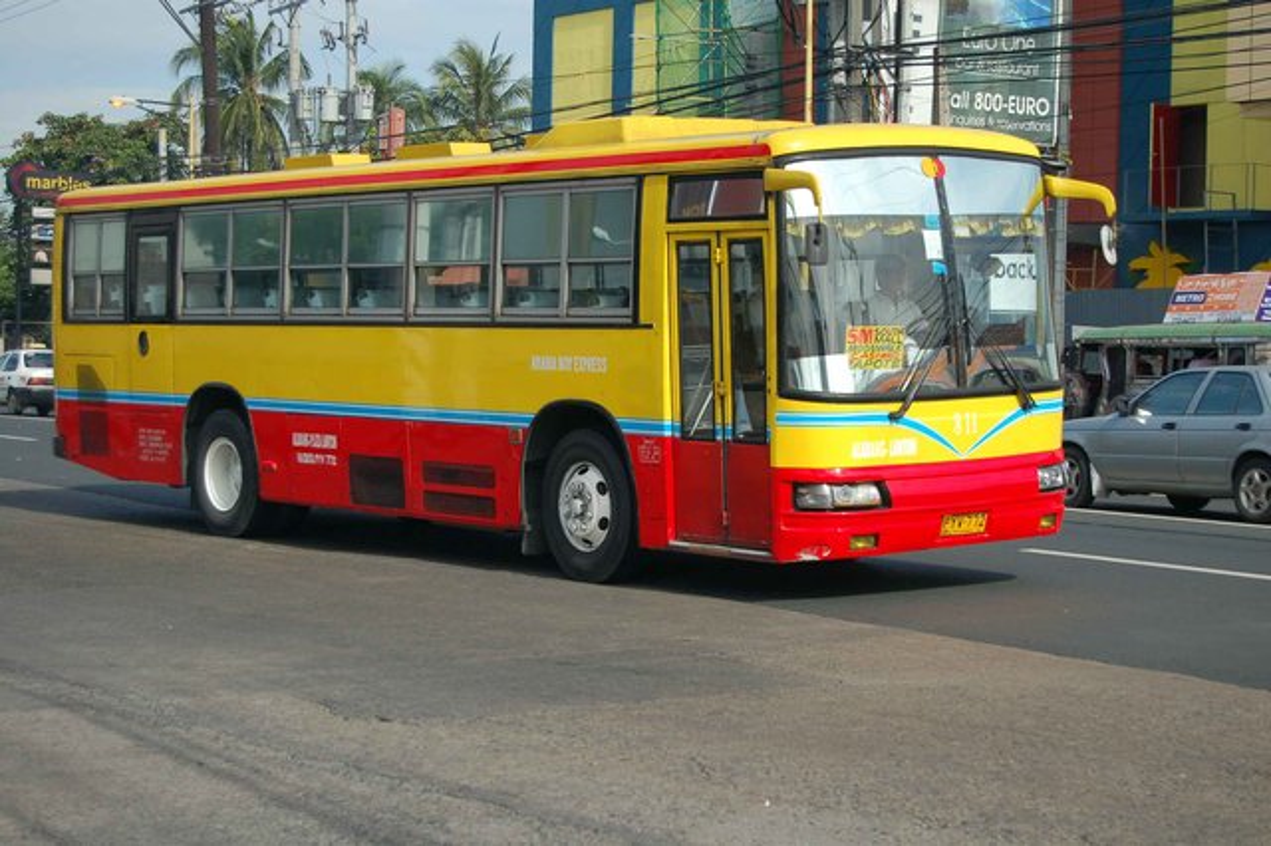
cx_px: 636
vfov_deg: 19.7
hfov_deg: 29.3
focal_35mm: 69
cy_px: 423
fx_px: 2435
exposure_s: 1/1000
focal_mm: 46
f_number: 5.3
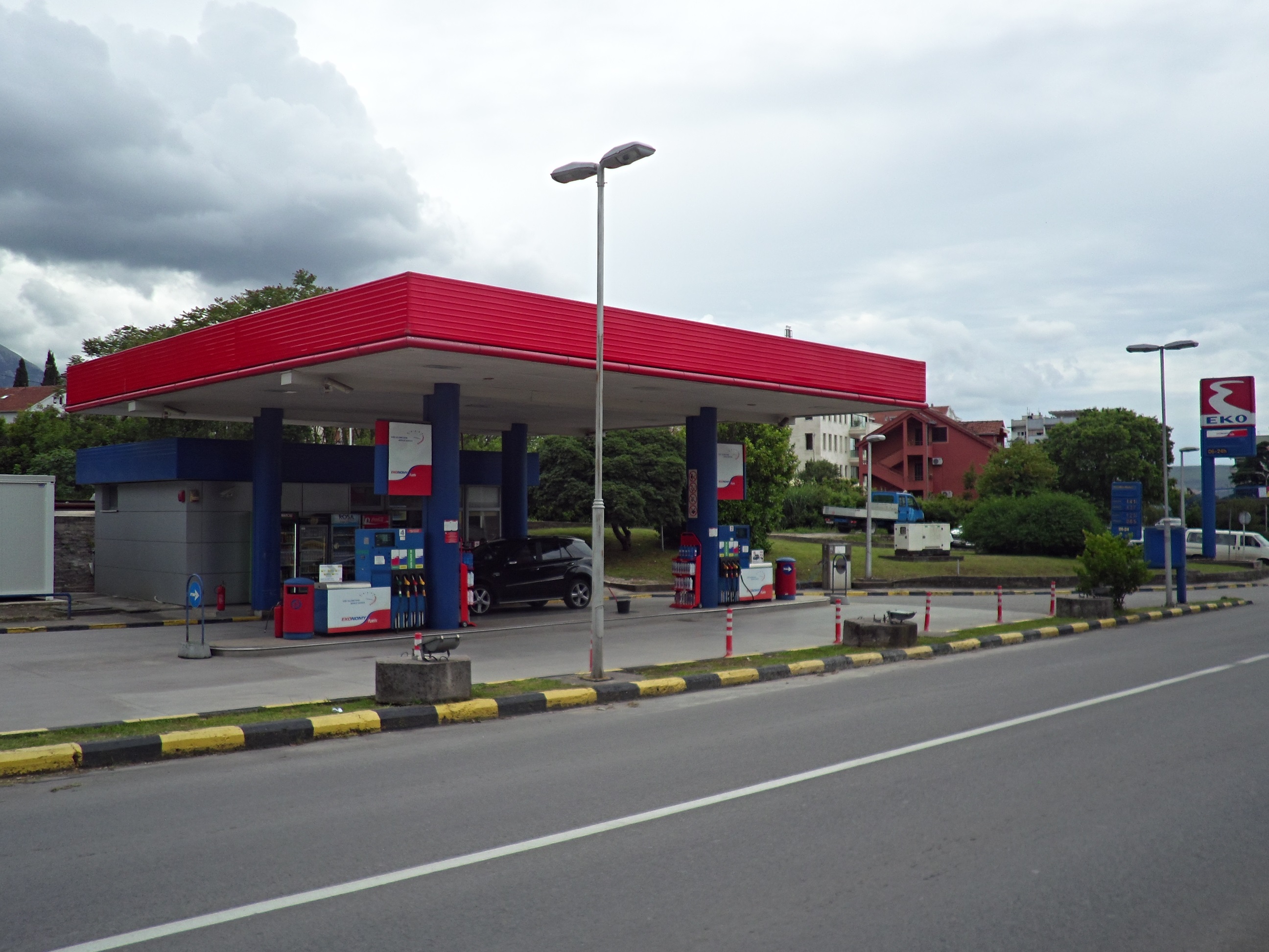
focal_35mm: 30
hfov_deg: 60.0
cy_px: 476
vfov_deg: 46.8
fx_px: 1100
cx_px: 634
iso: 100
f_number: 2.7
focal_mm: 5.5
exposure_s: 1/1500
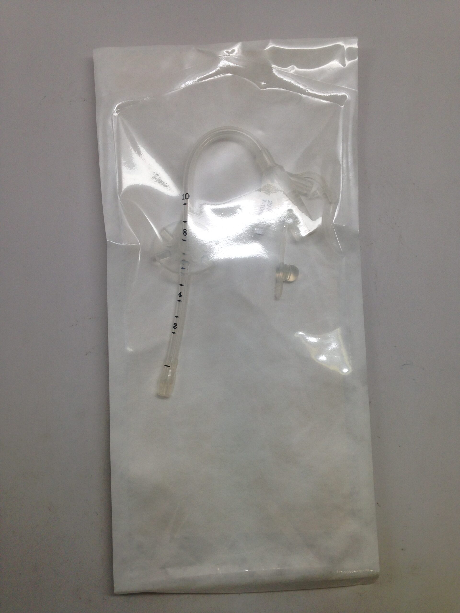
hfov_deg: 42.9
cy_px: 306
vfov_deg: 55.4
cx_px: 230
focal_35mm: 33
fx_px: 585
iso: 50
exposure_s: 1/120
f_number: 2.4
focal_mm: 4.12
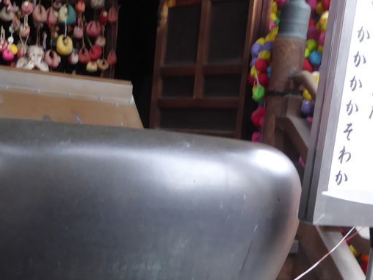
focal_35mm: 59
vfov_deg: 23.8
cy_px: 276
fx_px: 636
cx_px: 139
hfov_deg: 32.5
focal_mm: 4.3
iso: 250
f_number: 3.3
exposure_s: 1/60
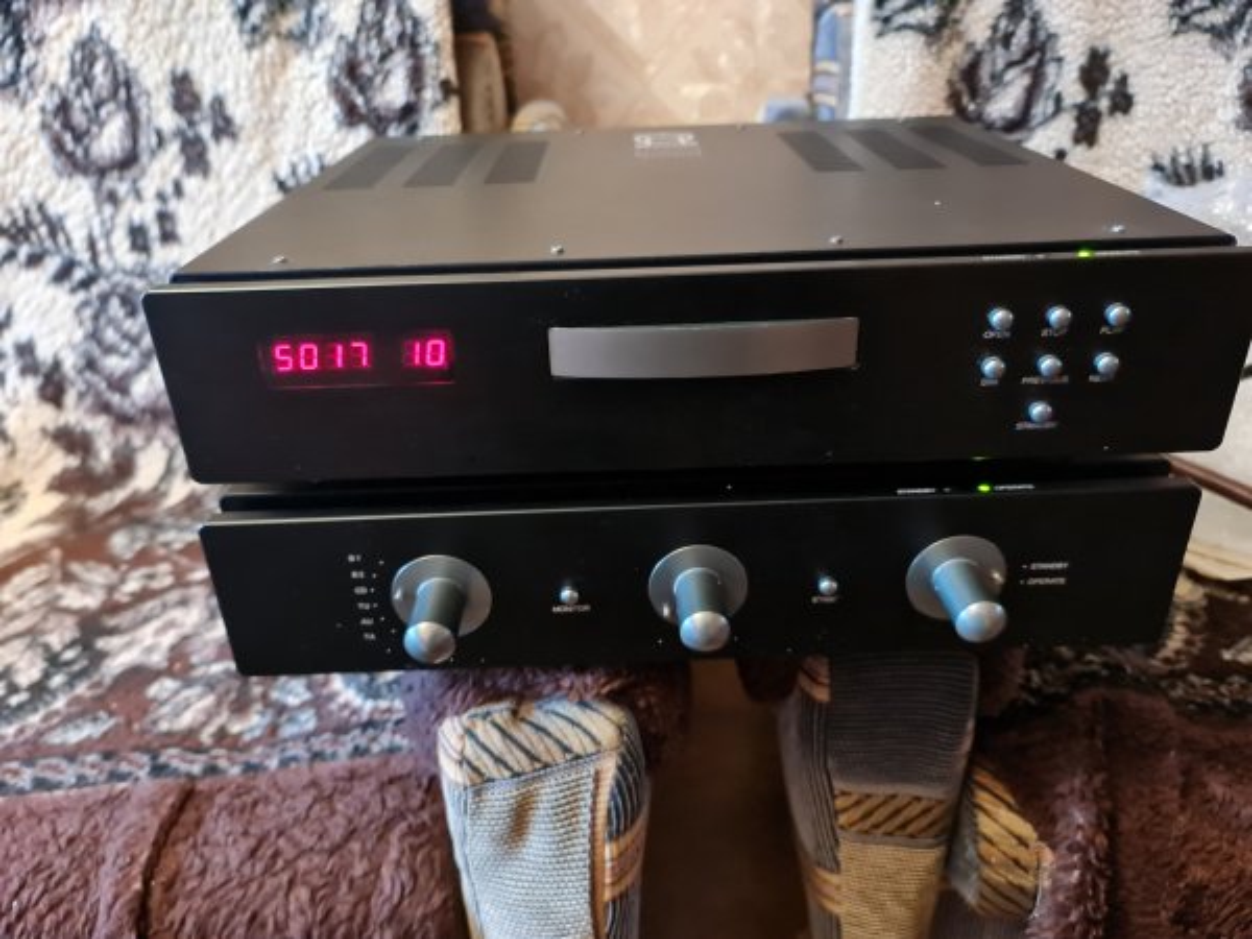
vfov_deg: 54.9
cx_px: 626
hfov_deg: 69.4
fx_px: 904
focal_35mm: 25
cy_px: 470
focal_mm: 7
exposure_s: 1/13
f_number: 1.8
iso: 1250
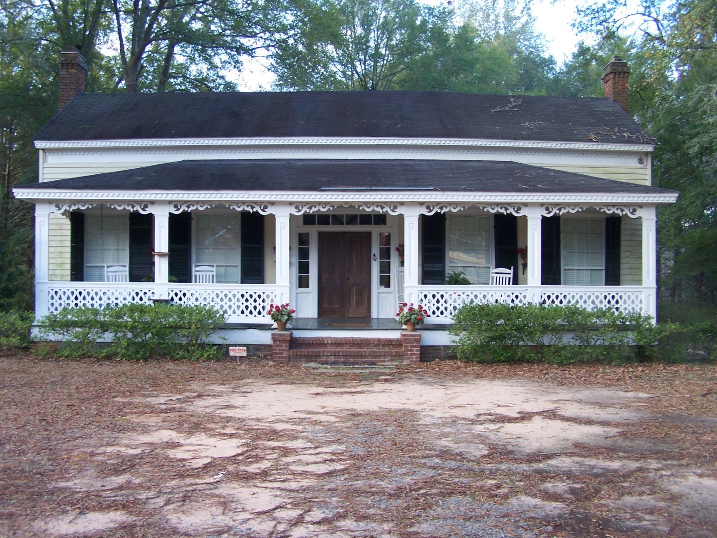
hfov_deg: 49.0
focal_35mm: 38
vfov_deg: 37.7
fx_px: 787
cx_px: 358
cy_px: 269
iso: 80
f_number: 2.8
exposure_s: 1/40
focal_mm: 6.3
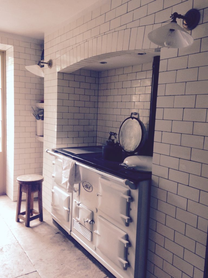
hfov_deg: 42.9
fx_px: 264
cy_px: 139
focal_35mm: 33
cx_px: 104
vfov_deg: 55.4
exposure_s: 1/20
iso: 125
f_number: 2.4
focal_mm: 4.12
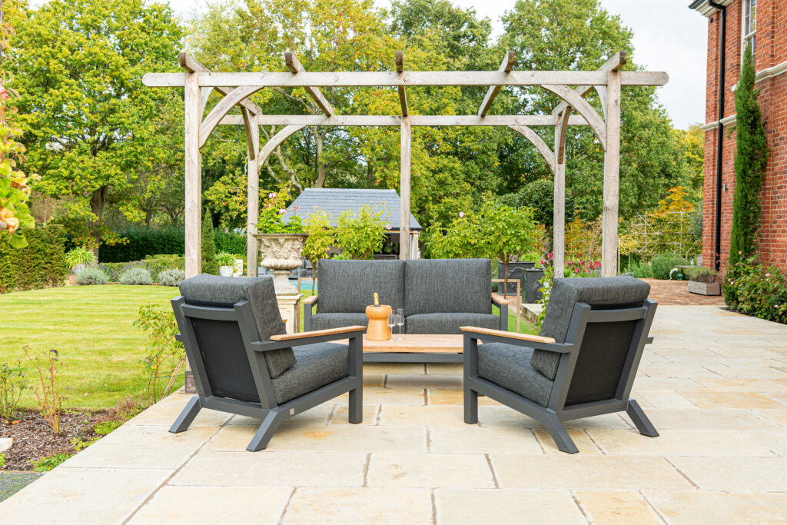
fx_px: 831
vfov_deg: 35.1
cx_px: 394
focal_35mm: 38
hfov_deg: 50.7
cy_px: 262
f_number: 9
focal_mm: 38
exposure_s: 1/80
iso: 160
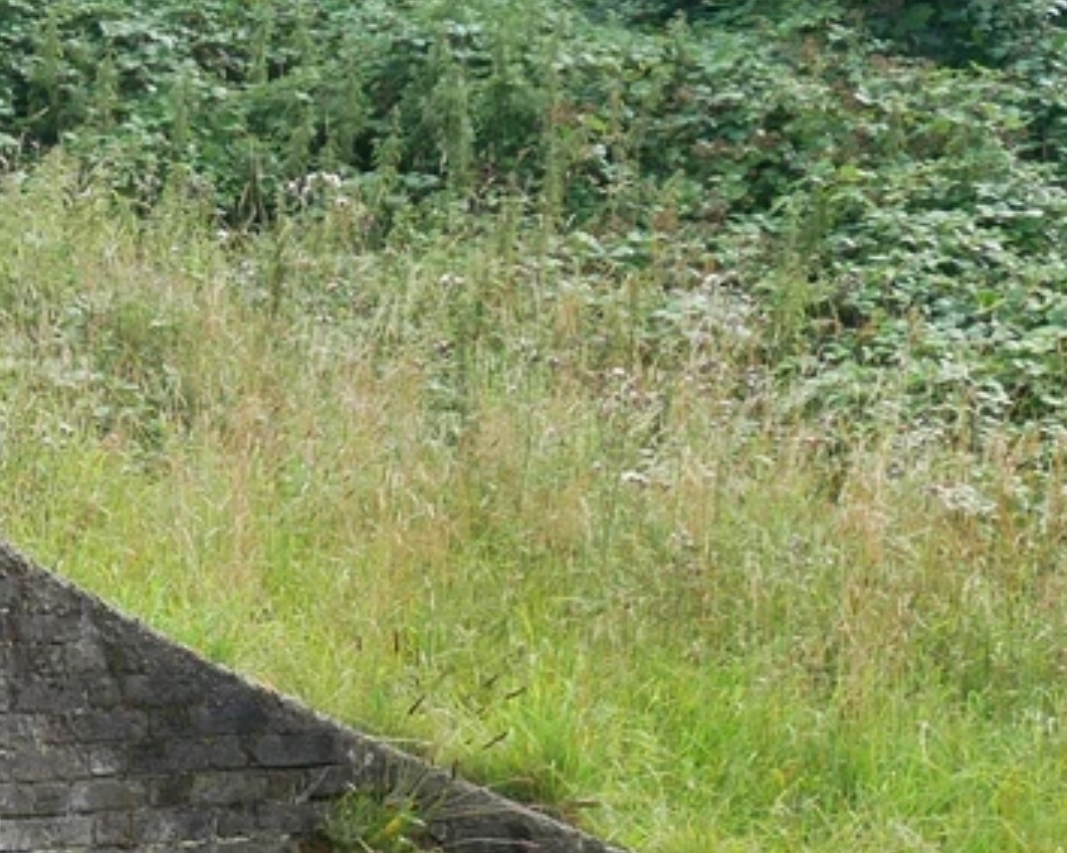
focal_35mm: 134
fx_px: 4230
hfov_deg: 13.9
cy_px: 743
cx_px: -289
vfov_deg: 11.5
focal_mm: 19
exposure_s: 1/200
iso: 200
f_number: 5.6
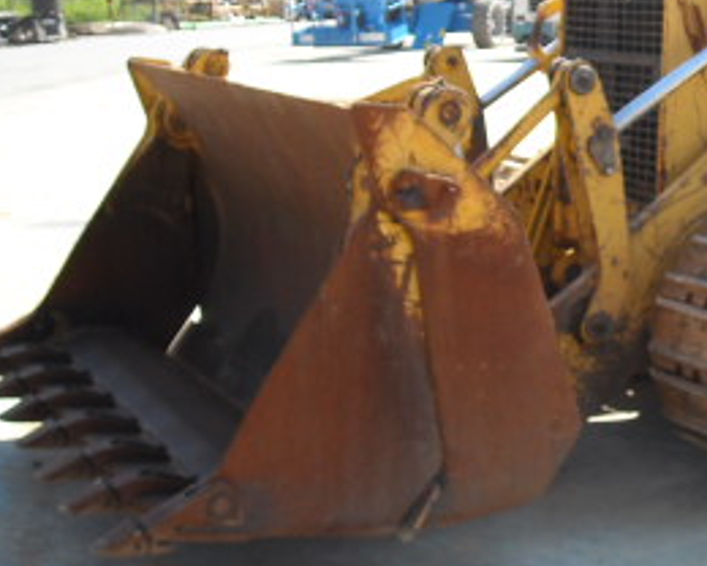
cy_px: 114
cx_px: 707
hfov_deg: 21.9
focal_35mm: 84
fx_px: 1758
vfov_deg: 18.1
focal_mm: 5.7
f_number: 2.8
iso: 64
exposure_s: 1/369
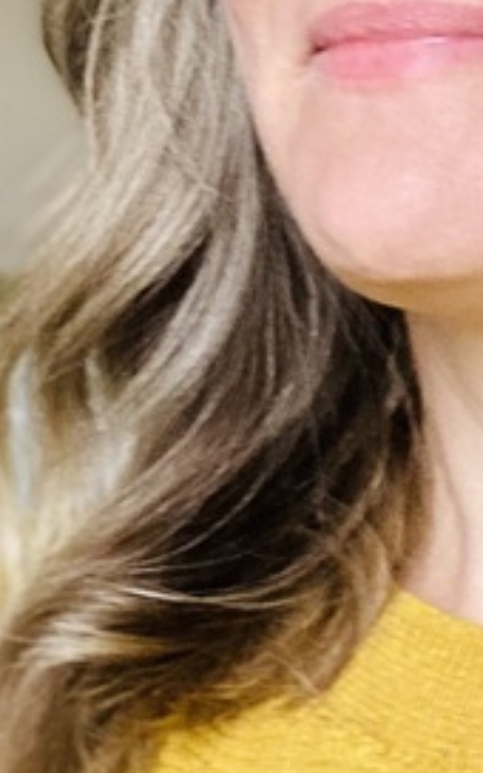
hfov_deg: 11.9
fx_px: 2296
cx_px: 412
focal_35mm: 109
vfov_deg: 18.5
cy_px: -55
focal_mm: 2.71
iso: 250
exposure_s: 1/60
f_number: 2.2
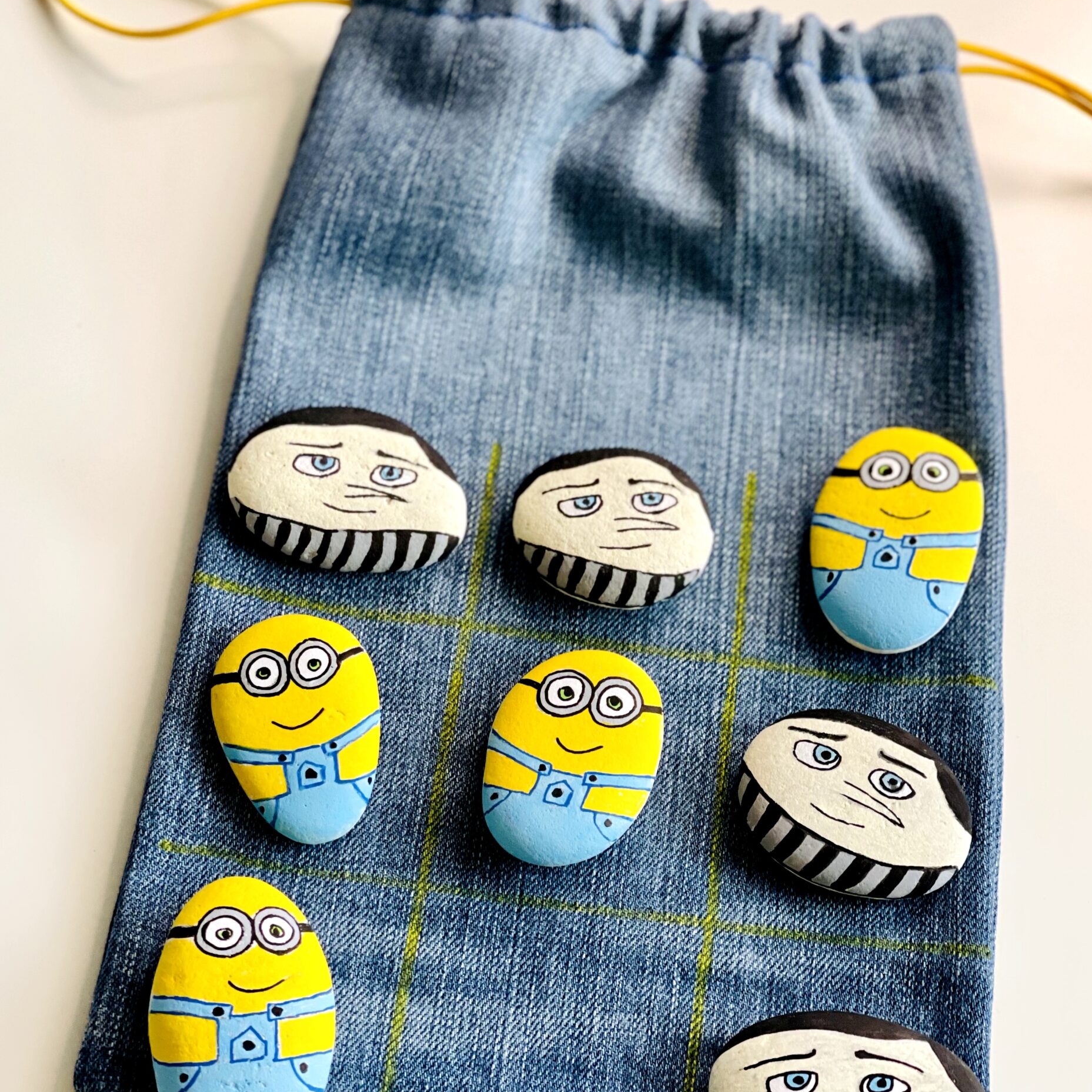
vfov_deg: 22.2
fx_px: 2784
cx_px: 546
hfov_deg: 22.2
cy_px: 594
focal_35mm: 78
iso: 250
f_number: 2.2
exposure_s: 1/121
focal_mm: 7.5
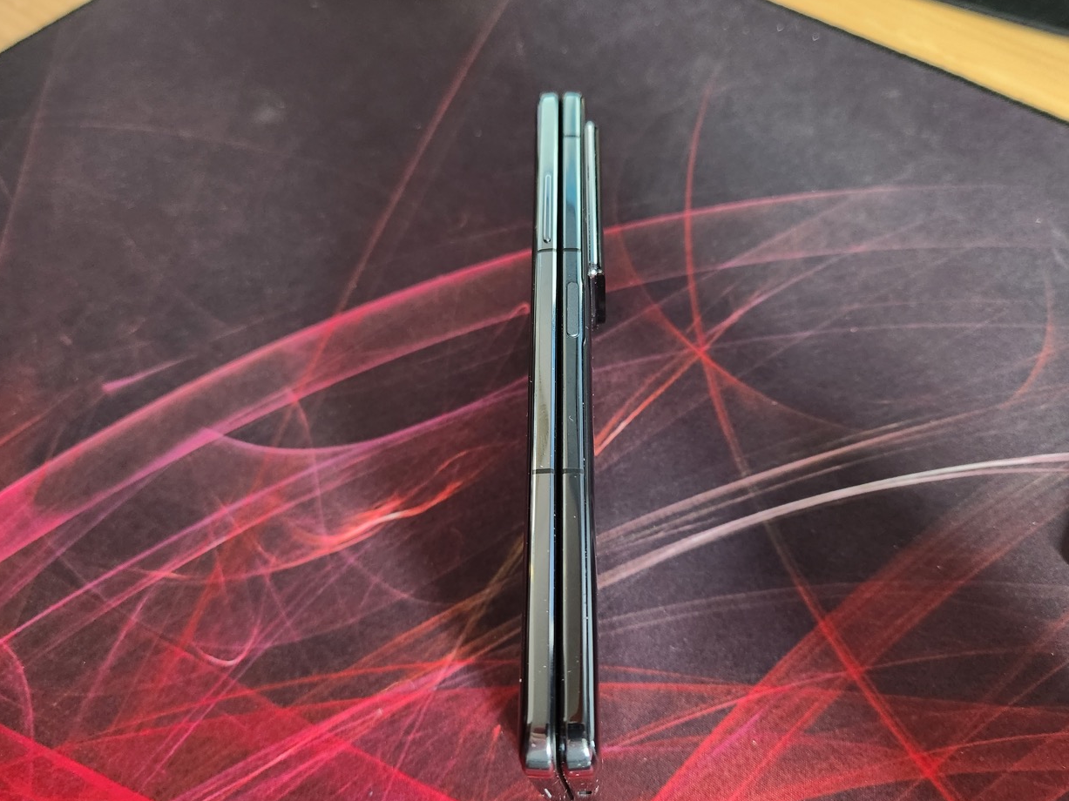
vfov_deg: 56.8
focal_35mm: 24
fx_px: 741
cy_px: 415
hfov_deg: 71.6
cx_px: 553
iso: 800
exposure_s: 1/25
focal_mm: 5.4
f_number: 1.8
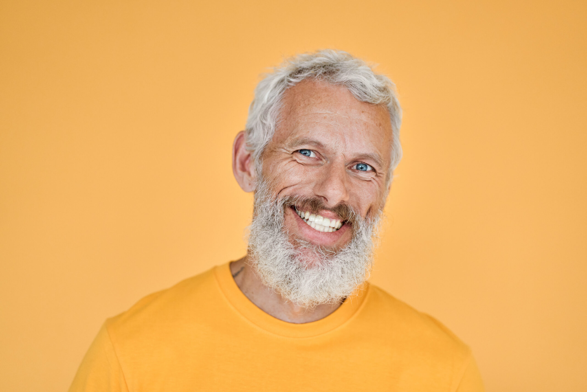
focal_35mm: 85
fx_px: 1386
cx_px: 294
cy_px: 196
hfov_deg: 23.9
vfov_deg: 16.1
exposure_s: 1/250
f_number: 2.2
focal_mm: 85
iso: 800
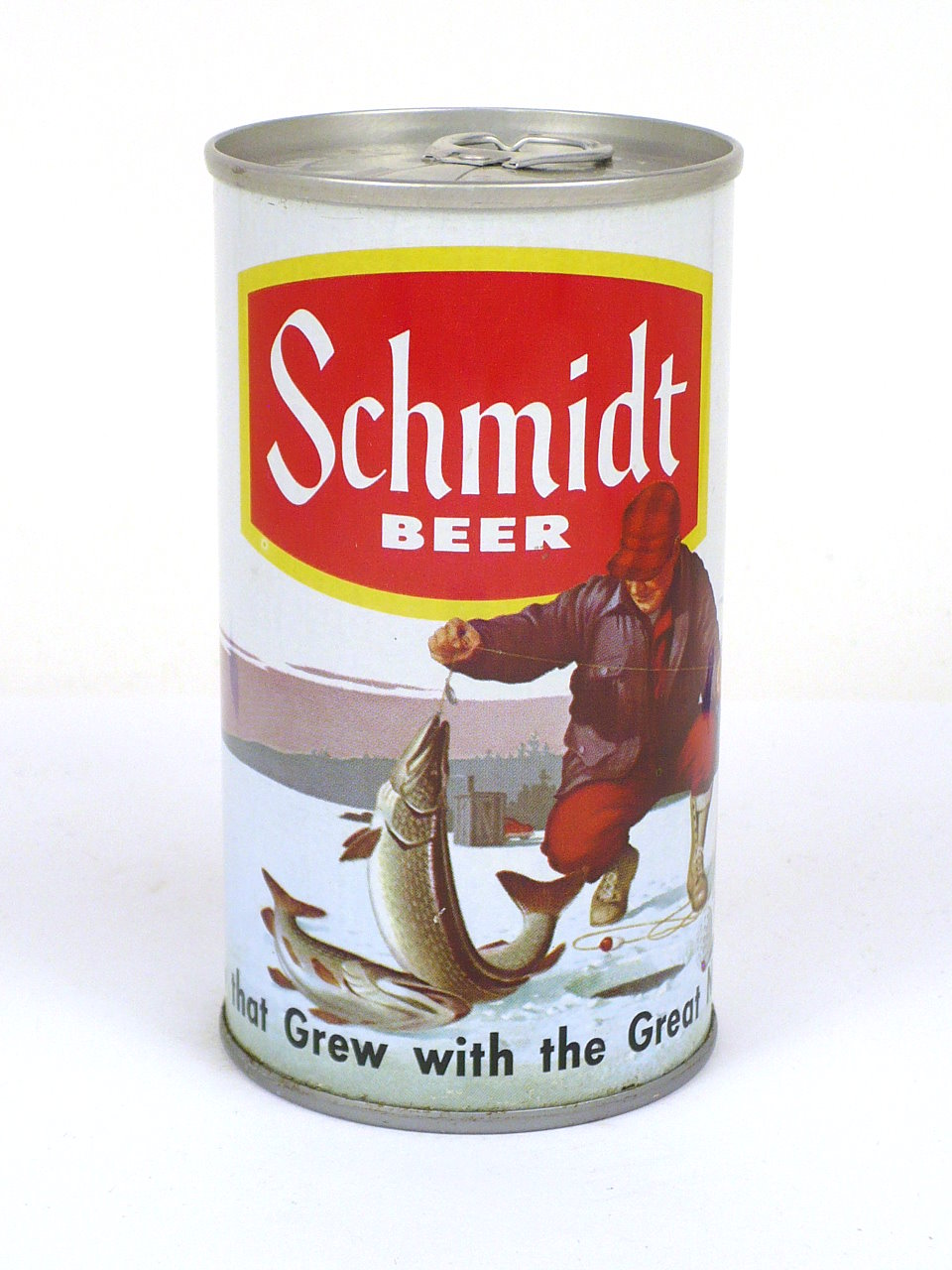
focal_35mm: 89
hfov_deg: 16.6
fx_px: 3264
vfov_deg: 22.0
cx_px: 476
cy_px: 635
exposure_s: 1/250
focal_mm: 9.9
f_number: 3.1
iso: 100
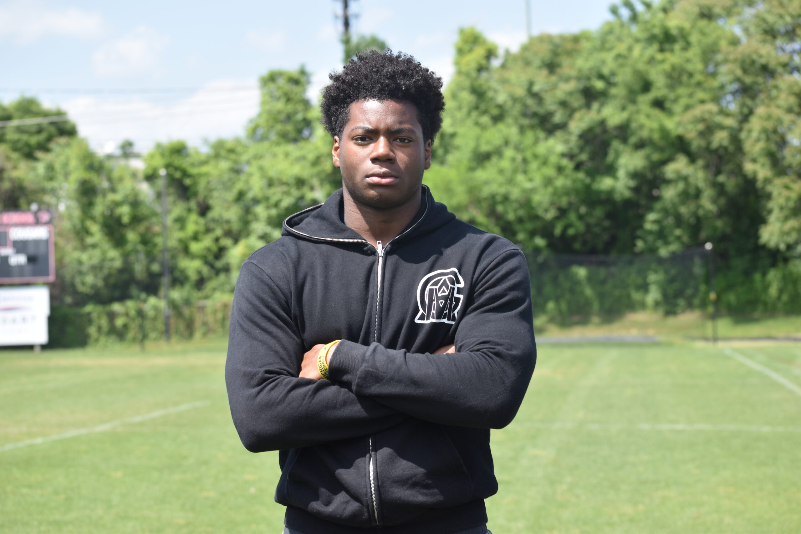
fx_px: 2737
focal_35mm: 123
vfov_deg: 11.1
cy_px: 267
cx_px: 400
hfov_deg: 16.7
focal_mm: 82
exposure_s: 1/500
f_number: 6.3
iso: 200
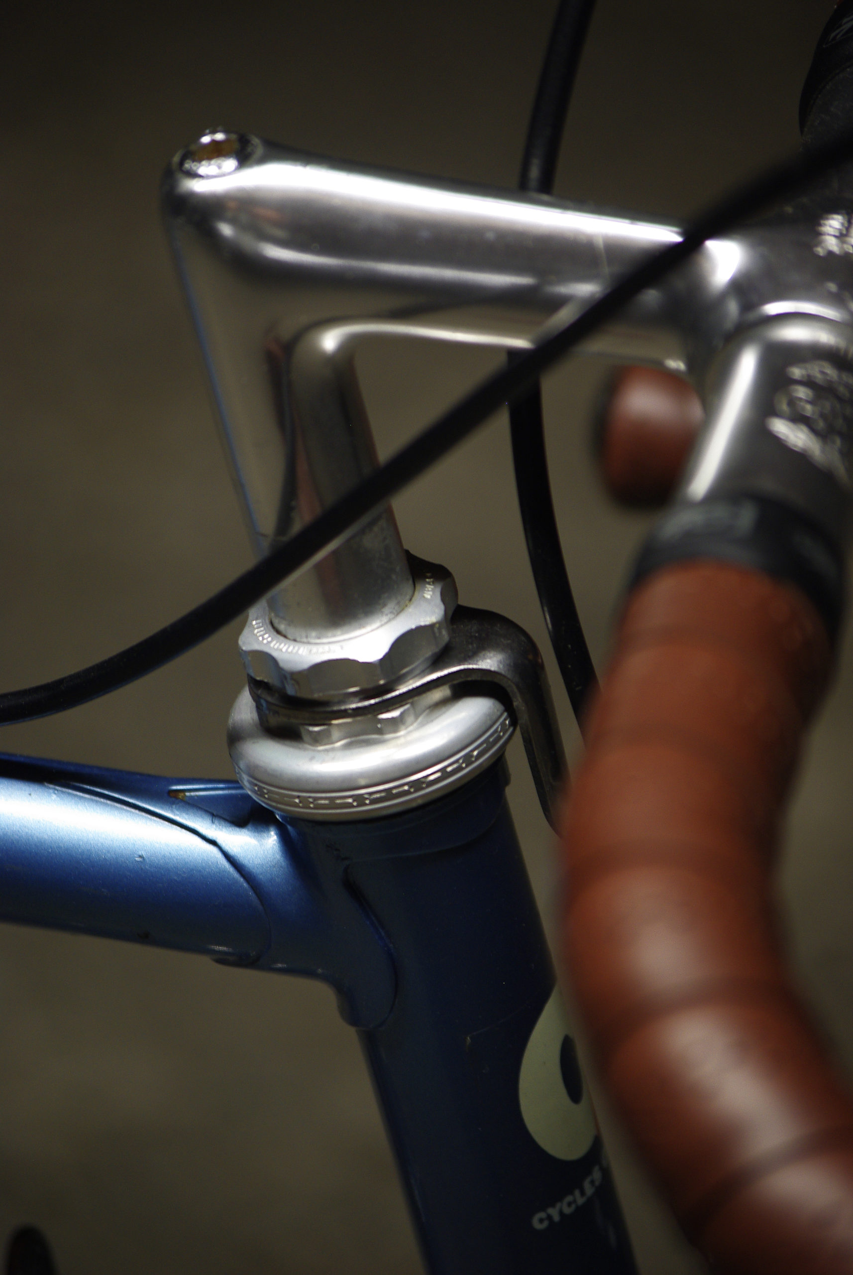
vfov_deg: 11.9
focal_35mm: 172
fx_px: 6095
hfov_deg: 8.0
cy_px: 638
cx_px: 426
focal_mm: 115
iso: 200
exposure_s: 1/10
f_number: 4.5
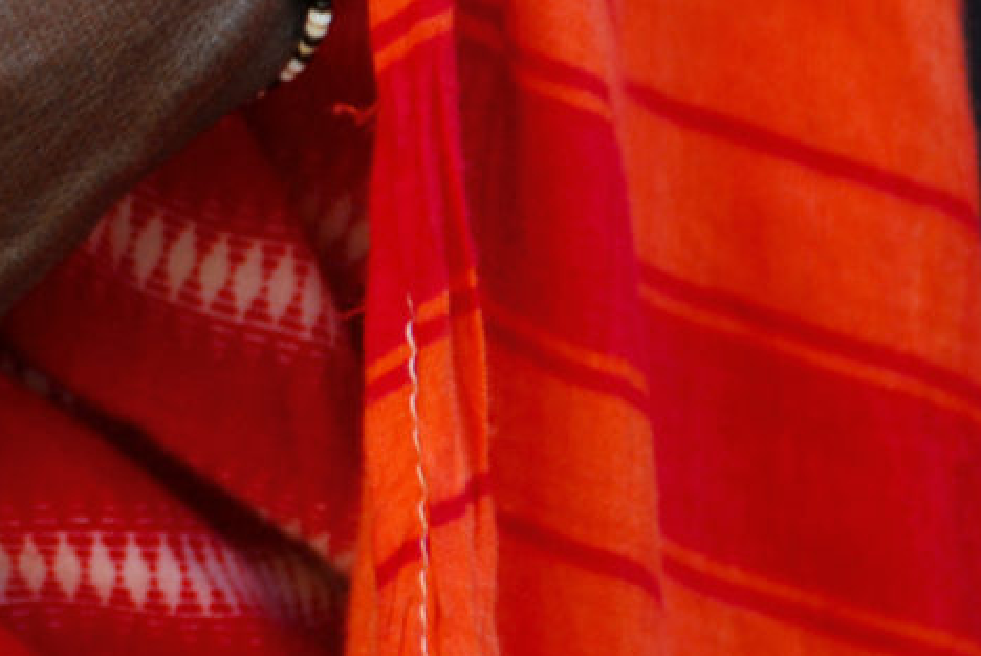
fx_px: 22829
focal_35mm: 837
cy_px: 3
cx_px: -524
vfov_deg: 1.6
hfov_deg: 2.5
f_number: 5.6
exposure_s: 1/25
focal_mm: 170
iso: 200
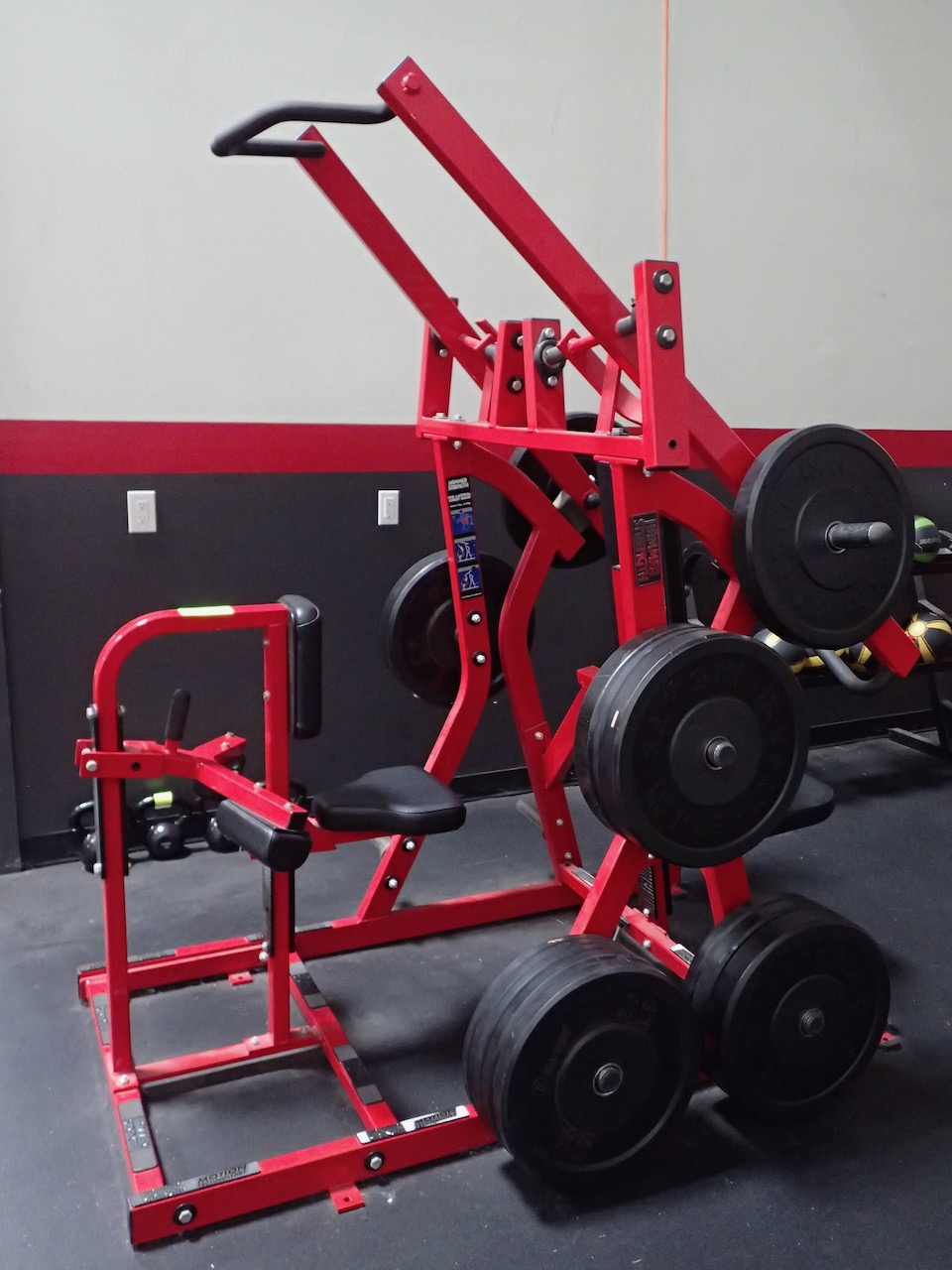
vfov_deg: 60.0
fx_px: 1100
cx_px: 476
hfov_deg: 46.8
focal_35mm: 30
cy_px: 635
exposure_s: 1/30
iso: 800
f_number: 2.3
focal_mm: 5.5
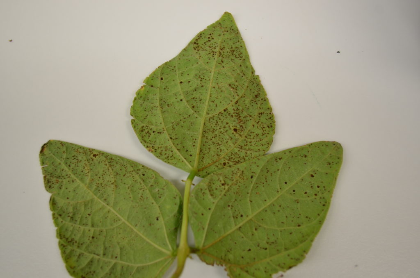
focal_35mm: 42
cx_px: 210
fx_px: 489
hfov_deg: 46.5
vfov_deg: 31.7
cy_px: 139
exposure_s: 1/60
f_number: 4.5
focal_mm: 28
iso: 400
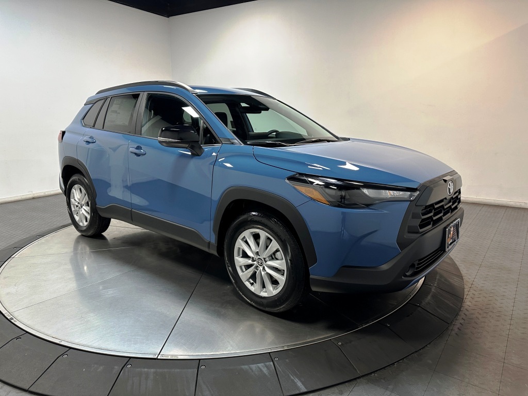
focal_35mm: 24
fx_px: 366
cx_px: 264
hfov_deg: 71.6
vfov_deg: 56.8
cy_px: 198
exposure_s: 1/60
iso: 250
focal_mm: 6.86
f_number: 1.78
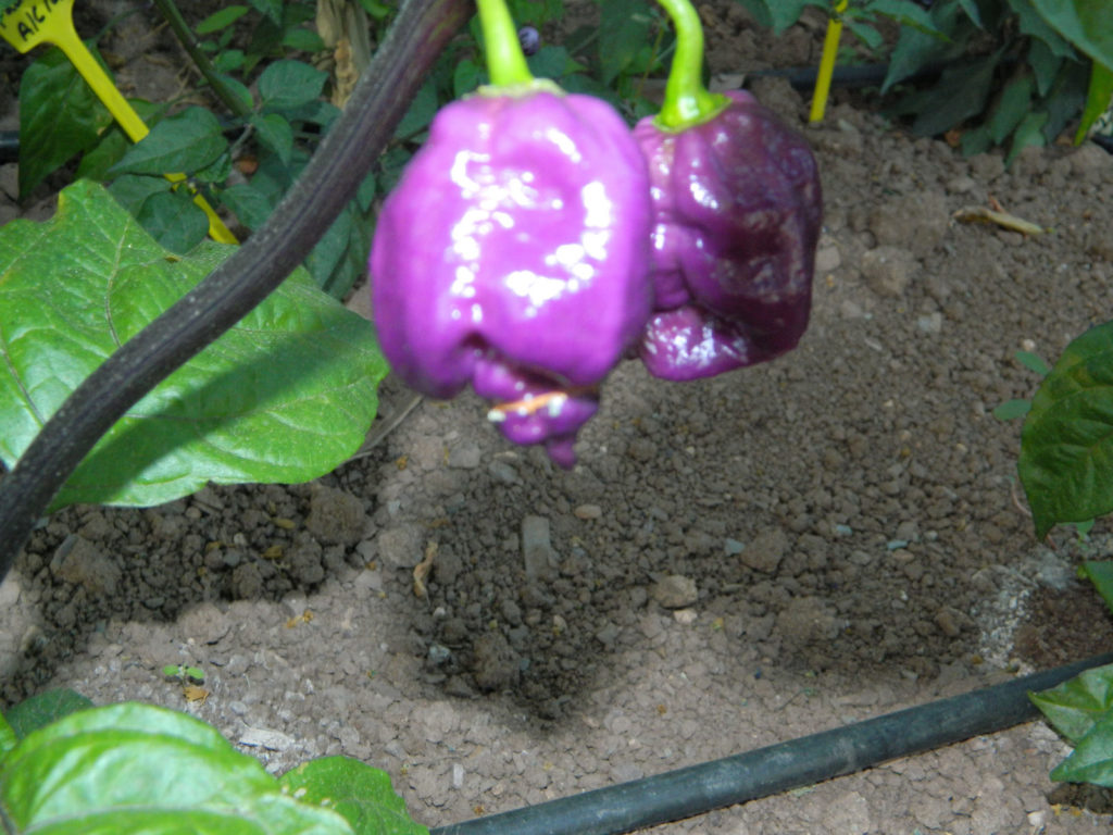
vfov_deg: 35.1
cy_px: 418
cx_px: 556
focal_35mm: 41
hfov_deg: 45.8
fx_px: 1318
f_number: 3.5
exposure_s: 1/30
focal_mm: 7.3
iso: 200
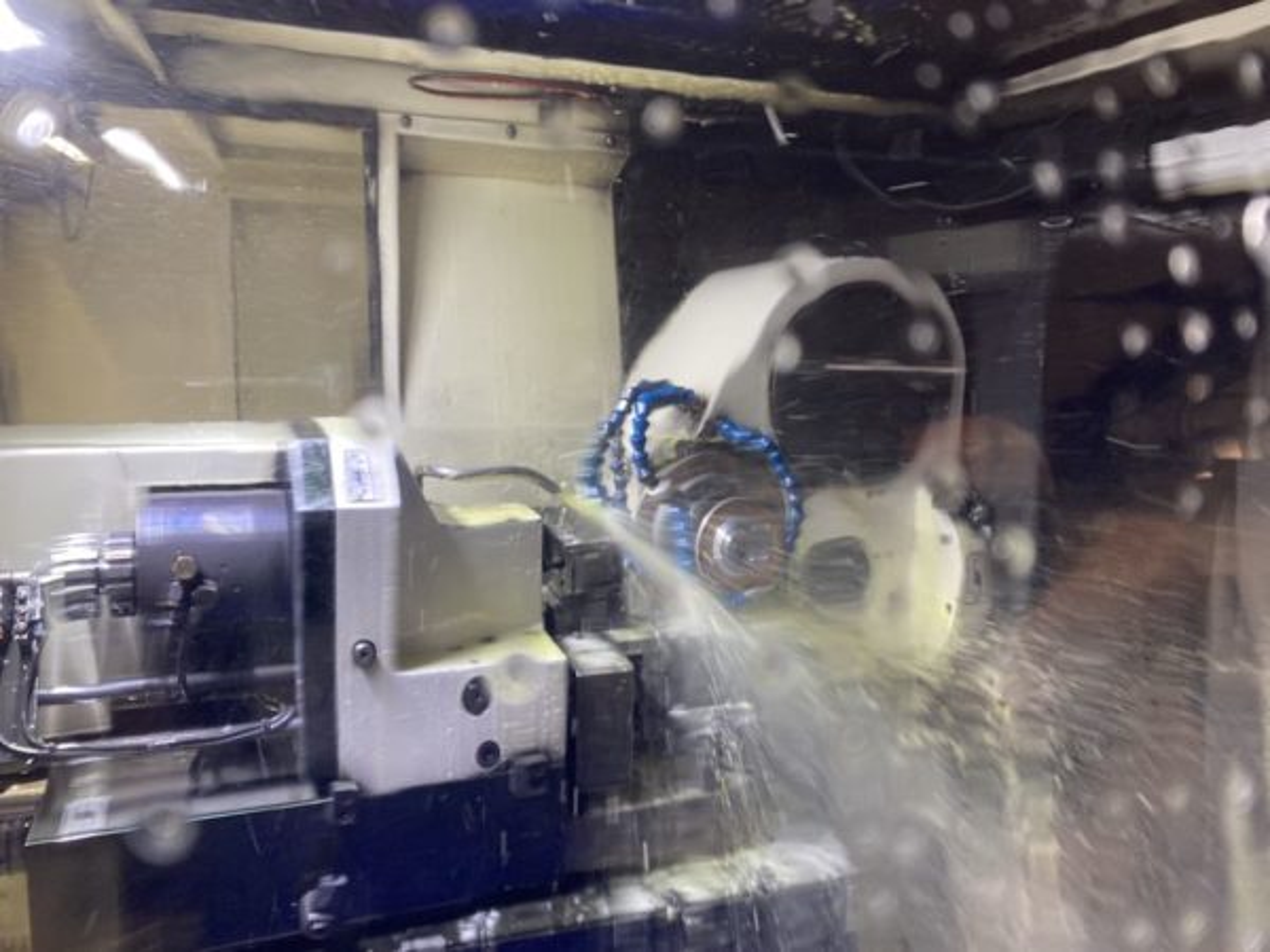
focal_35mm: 26
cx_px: 635
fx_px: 954
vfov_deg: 53.1
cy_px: 476
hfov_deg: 67.3
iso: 80
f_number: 1.8
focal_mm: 4.25
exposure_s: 1/60
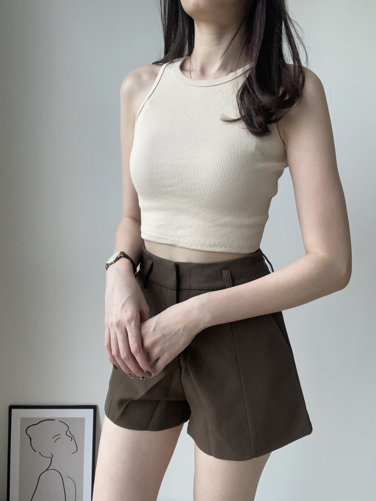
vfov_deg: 60.0
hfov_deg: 46.8
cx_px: 188
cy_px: 250
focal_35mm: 30
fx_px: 434
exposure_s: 1/77
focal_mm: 2.71
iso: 100
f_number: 2.2
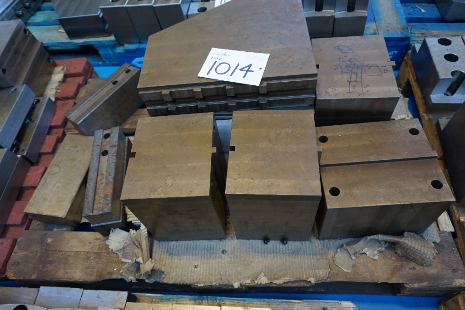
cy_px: 155
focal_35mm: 24
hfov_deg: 73.7
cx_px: 232
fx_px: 310
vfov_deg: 53.1
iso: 1250
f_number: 4
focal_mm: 16
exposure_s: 1/160
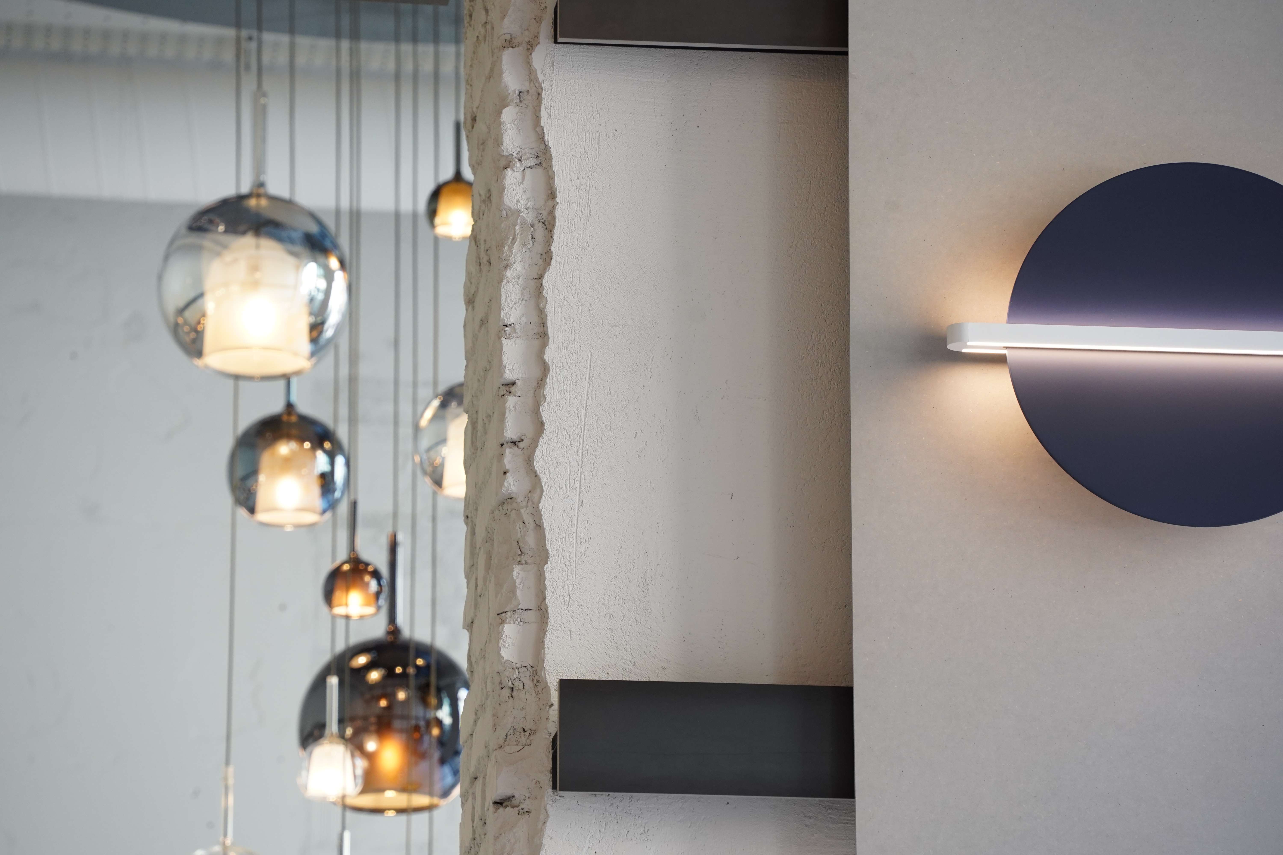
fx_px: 5951
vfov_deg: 8.2
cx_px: 642
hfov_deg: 12.3
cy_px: 428
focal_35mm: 167
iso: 2000
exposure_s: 1/200
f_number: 6.3
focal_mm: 167
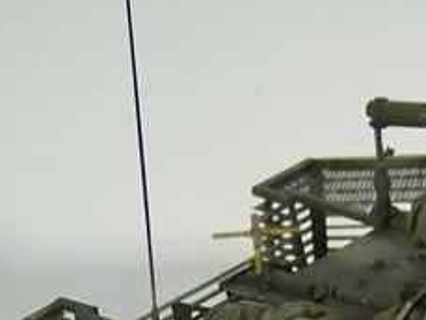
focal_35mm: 473
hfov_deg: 4.1
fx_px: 5824
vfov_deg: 3.1
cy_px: 633
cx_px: 925
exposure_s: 1/160
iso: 200
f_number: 3.2
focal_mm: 17.6
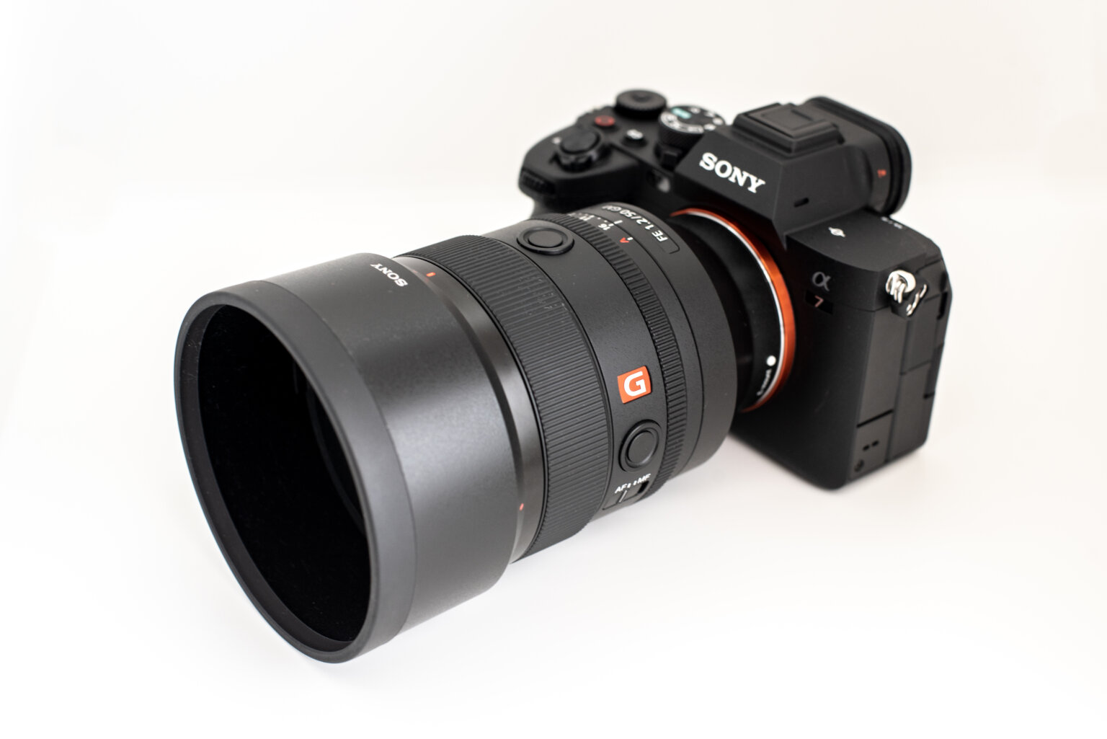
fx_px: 1538
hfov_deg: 39.6
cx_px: 554
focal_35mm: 50
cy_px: 370
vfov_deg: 27.0
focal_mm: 50
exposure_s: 1/100
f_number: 5.6
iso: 180
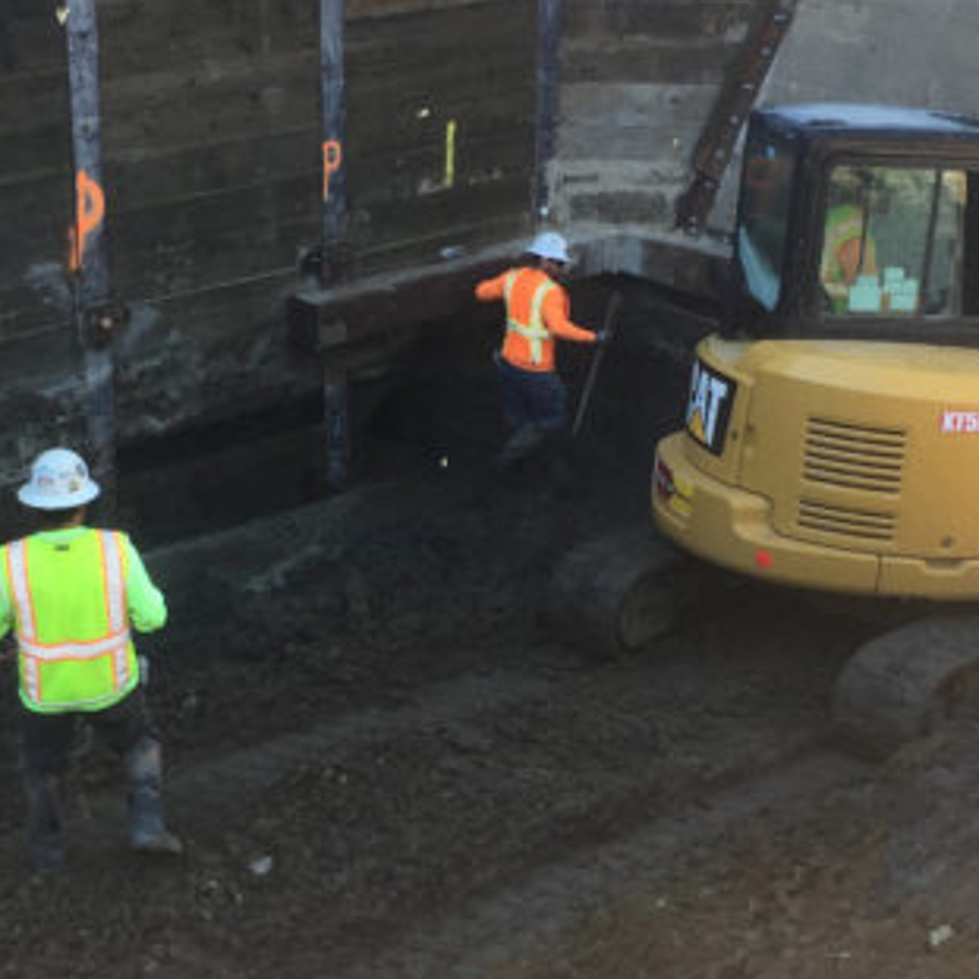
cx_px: 422
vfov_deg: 26.1
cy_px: 478
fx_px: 2112
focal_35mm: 66
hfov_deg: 26.1
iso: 32
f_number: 2.2
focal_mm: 4.2
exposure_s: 1/120
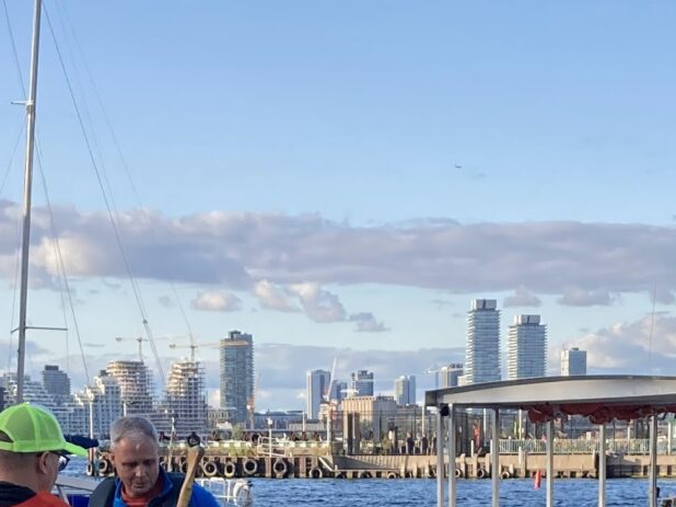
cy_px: 788
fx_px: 2264
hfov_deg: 17.0
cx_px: 395
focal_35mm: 116
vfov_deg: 12.1
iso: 20
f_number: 1.8
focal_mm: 3.99
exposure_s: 1/750
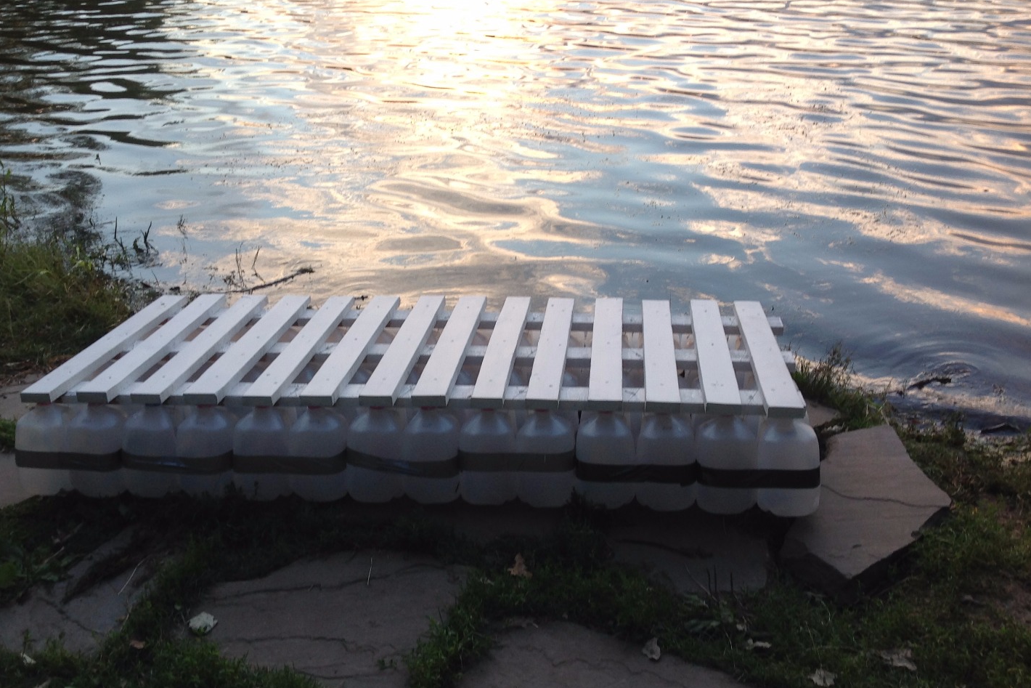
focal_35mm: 37
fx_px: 1060
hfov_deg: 51.9
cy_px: 357
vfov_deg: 35.9
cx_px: 512
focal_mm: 4.28
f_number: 2.4
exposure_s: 1/124
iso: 50
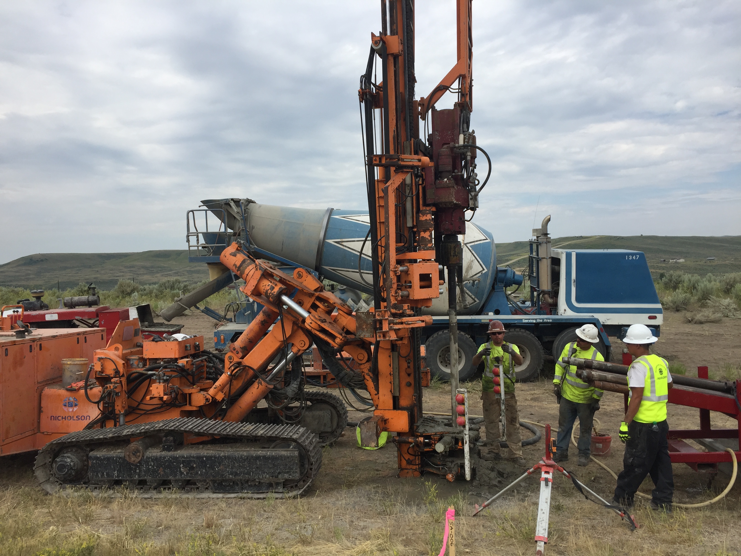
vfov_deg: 48.2
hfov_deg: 61.7
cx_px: 370
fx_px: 621
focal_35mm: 29
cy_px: 278
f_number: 2.2
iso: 32
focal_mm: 4.15
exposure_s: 1/1799
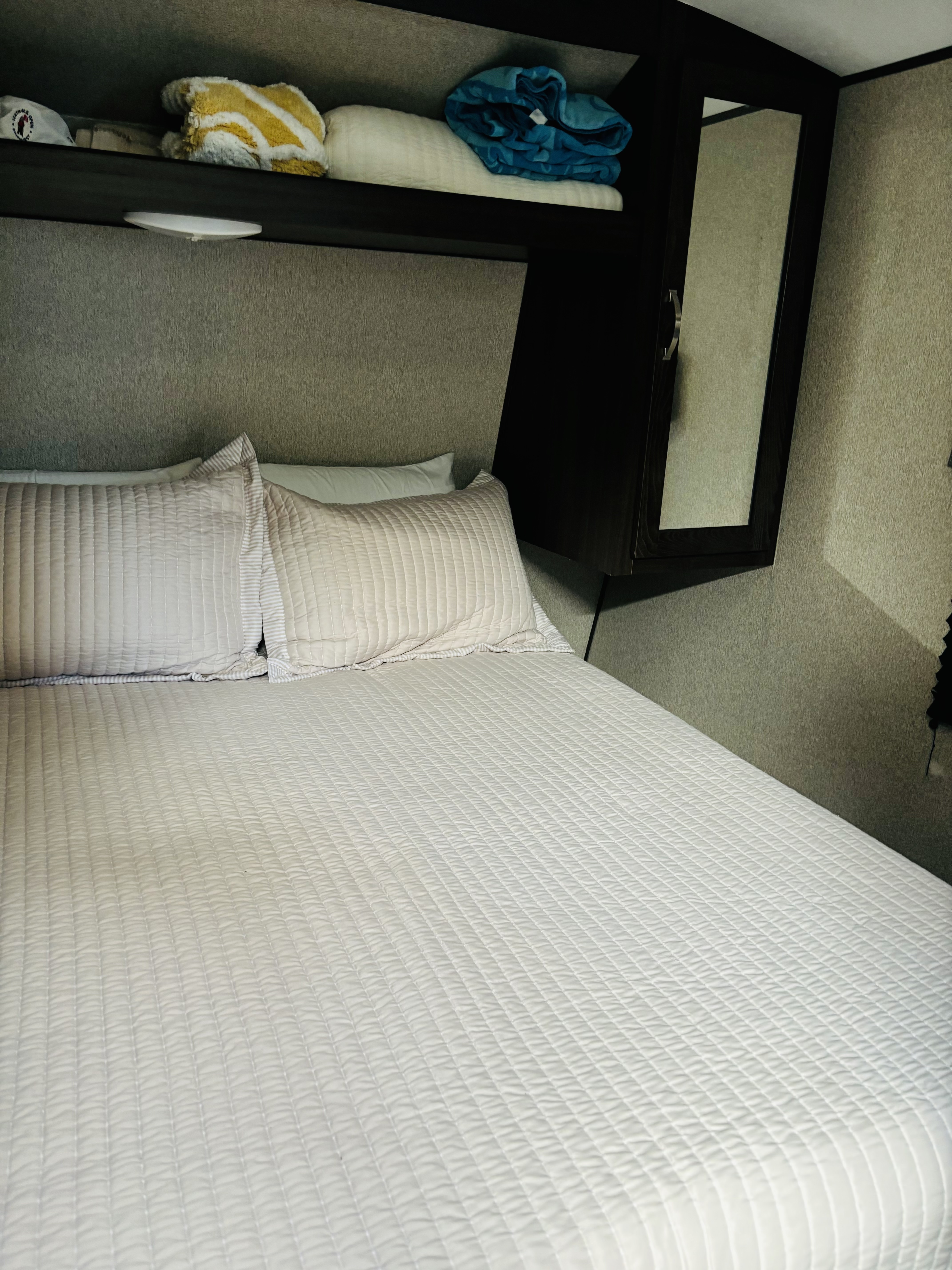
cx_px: 476
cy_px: 635
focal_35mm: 26
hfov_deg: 53.1
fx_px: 953
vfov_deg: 67.3
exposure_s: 1/62
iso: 125
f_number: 1.6
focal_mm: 5.96
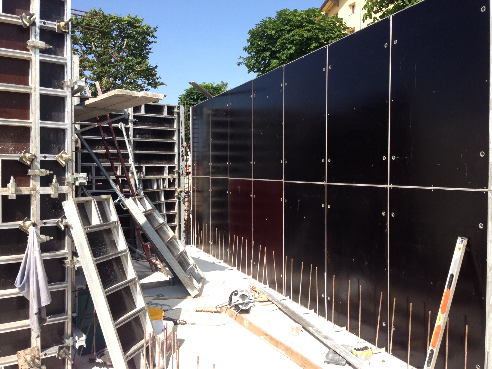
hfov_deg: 55.4
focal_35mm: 33
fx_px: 469
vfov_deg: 42.9
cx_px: 246
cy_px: 184
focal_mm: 4.13
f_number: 2.4
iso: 64
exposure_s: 1/1043
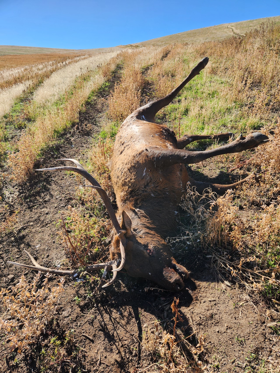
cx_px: 140
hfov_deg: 58.9
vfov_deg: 73.9
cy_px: 186
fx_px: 248
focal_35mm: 23
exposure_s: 1/978
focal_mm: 5.4
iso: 20
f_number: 1.8
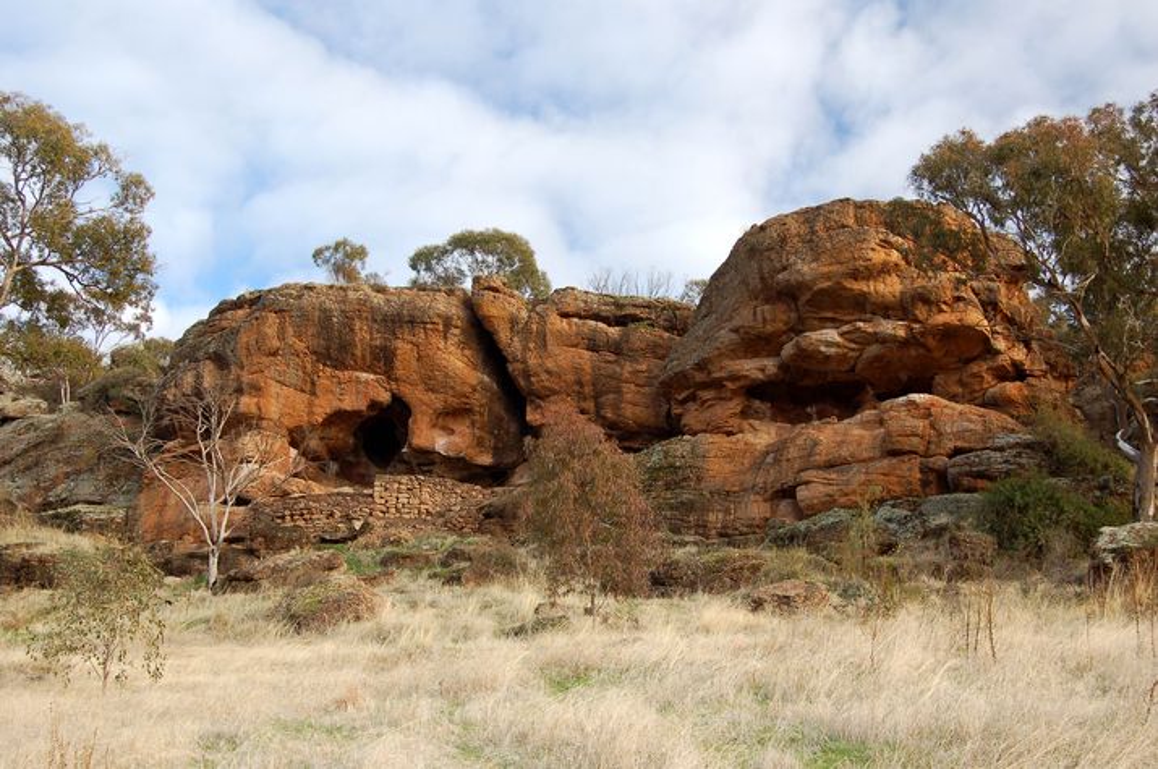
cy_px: 384
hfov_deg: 38.9
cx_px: 579
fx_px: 1639
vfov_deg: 26.4
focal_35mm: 51
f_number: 8
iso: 400
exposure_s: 1/60
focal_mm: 34
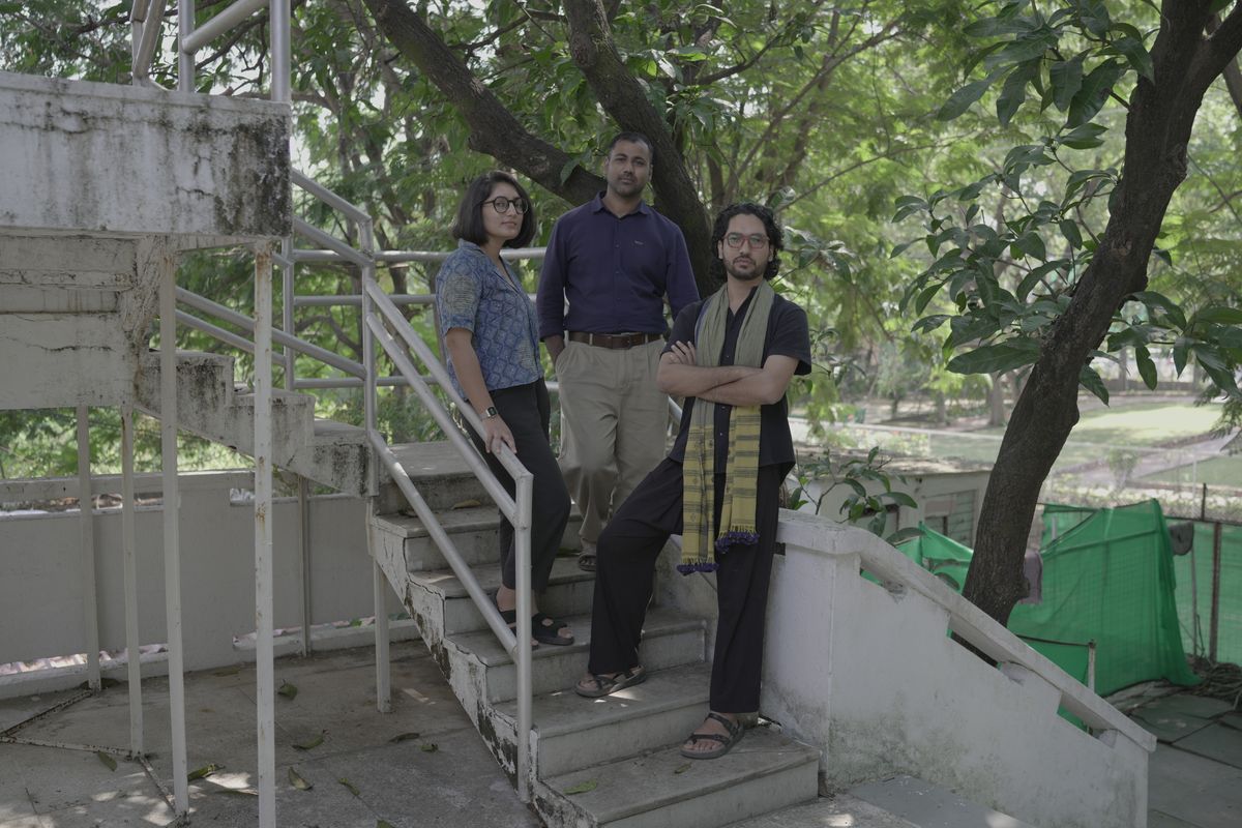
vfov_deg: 37.9
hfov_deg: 54.4
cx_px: 621
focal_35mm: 35
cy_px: 414
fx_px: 1207
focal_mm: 35
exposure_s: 1/100
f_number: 2.5
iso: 400
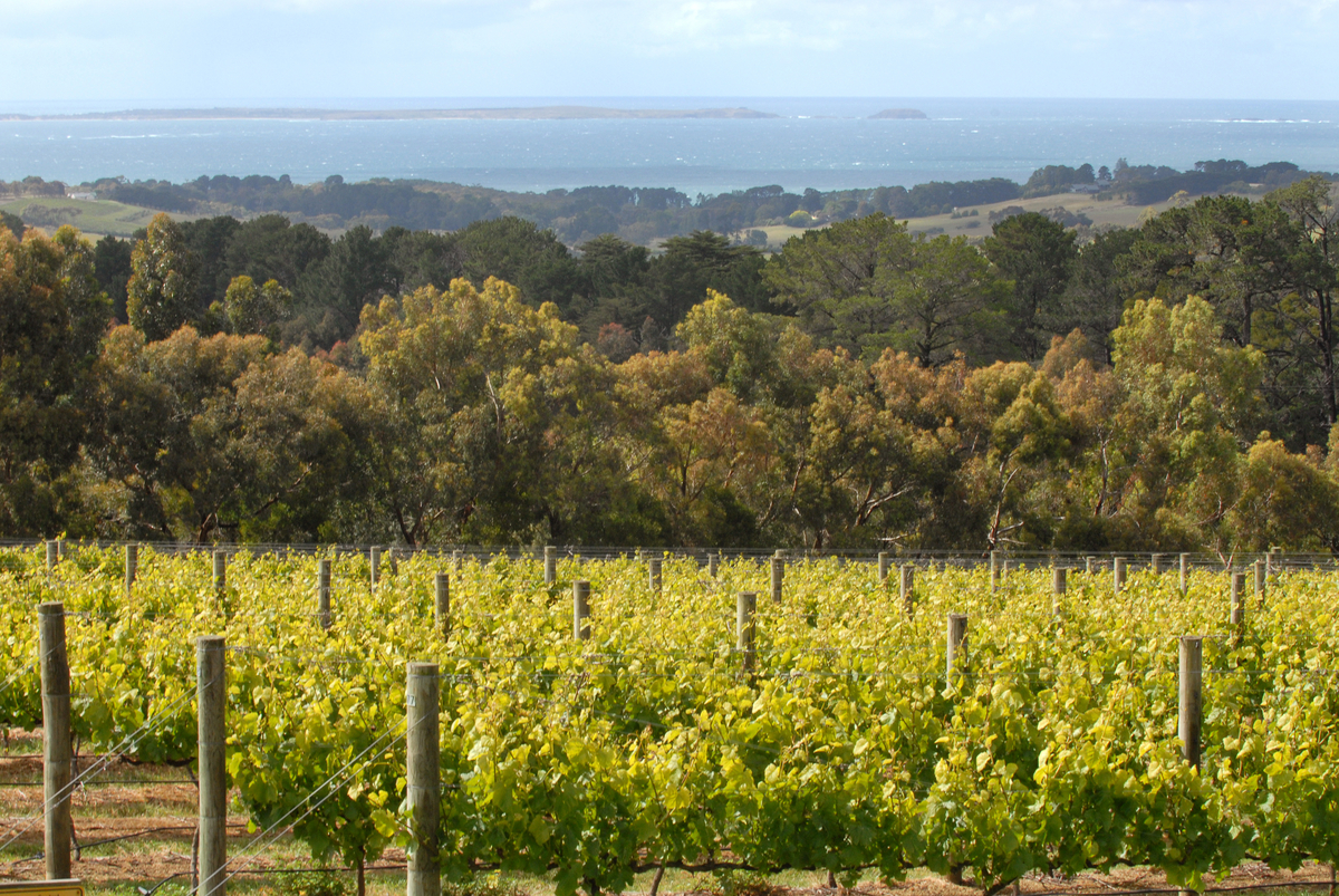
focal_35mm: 105
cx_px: 670
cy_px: 448
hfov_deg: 19.4
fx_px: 3910
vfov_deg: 13.1
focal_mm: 70
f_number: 20
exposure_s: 1/100
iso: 320
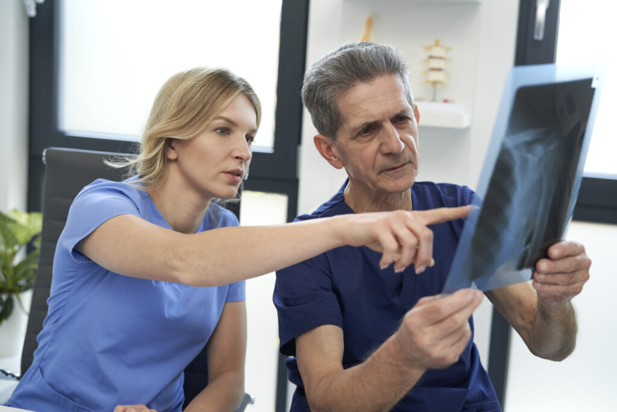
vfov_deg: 27.0
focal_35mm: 50
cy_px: 206
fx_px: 857
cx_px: 308
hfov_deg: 39.6
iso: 250
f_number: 2.5
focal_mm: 50
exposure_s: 1/125
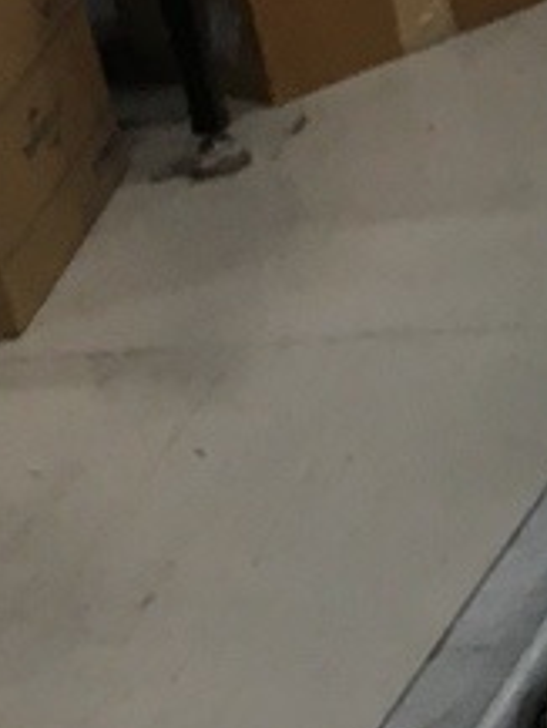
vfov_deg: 10.9
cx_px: 980
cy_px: 921
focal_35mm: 178
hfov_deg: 8.1
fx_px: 3747
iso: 64
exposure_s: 1/30
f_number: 2.2
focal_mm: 4.15
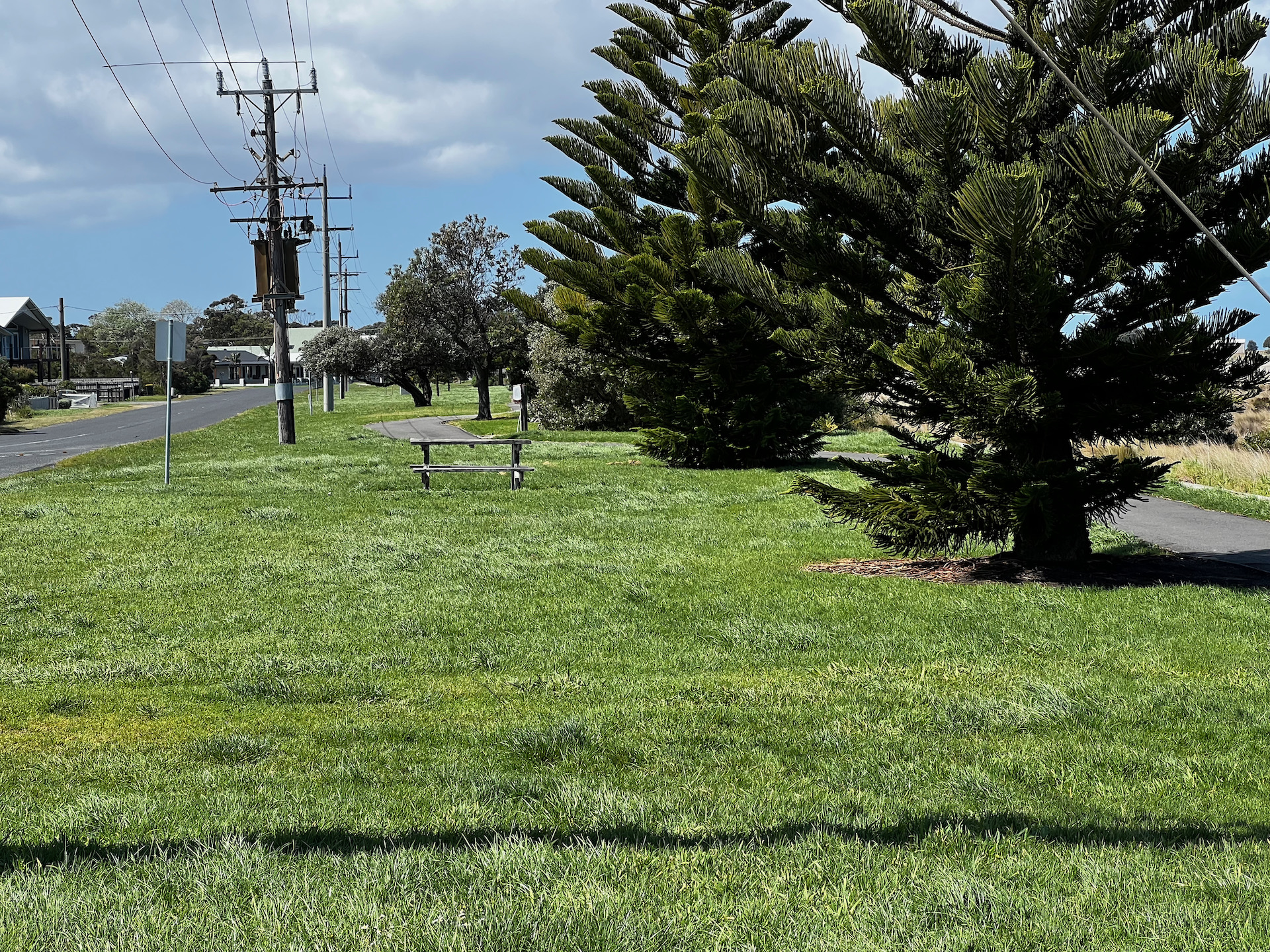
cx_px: 635
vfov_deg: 19.1
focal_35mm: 77
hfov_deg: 25.3
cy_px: 476
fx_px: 2825
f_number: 2.8
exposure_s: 1/539
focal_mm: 9
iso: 32
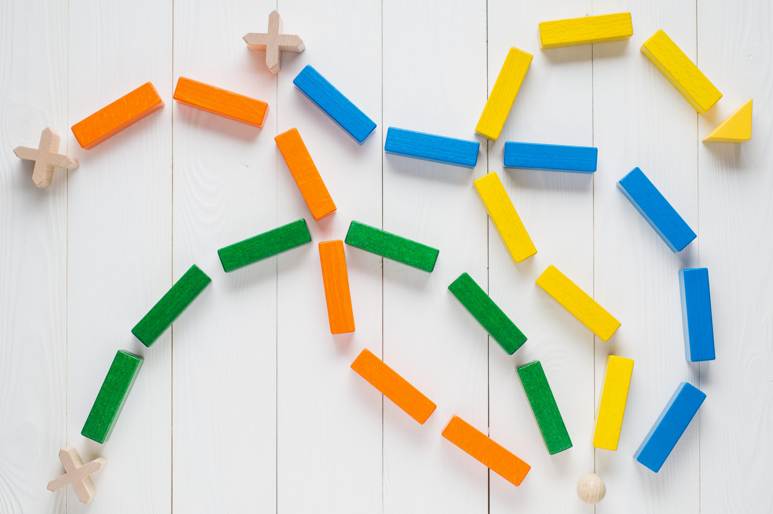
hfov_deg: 27.0
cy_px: 257
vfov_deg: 18.2
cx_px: 386
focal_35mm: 75
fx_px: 1610
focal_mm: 50
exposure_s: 1/125
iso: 100
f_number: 8
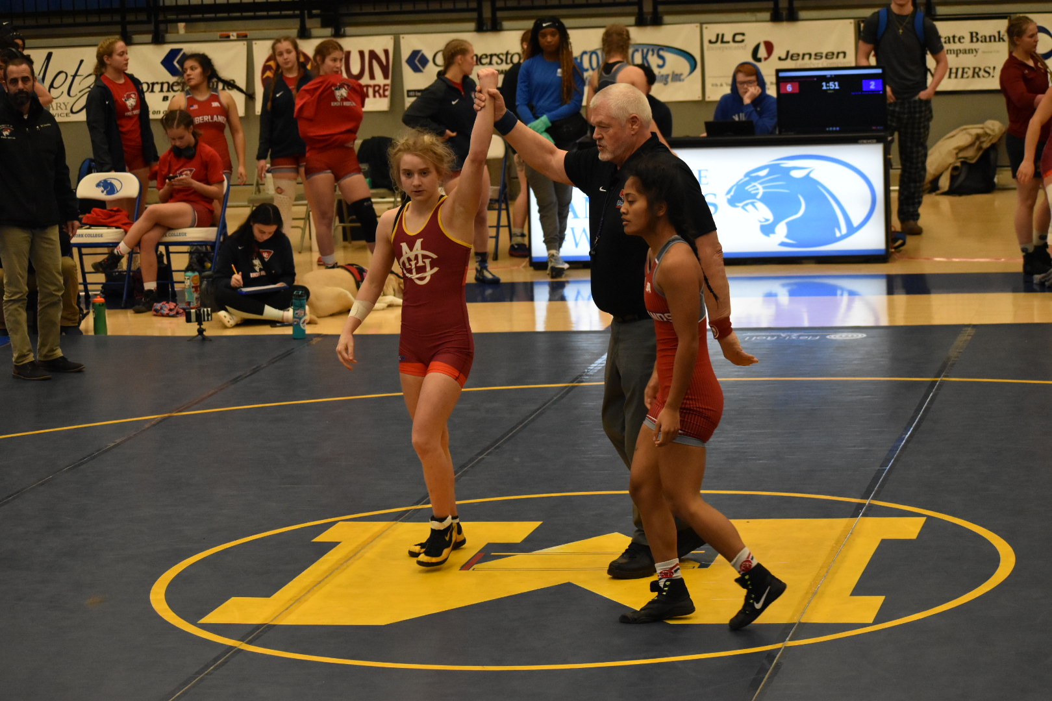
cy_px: 350
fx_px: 3287
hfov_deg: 18.2
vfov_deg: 12.2
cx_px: 526
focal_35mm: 112
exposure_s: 1/500
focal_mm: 75
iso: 3200
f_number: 4.8
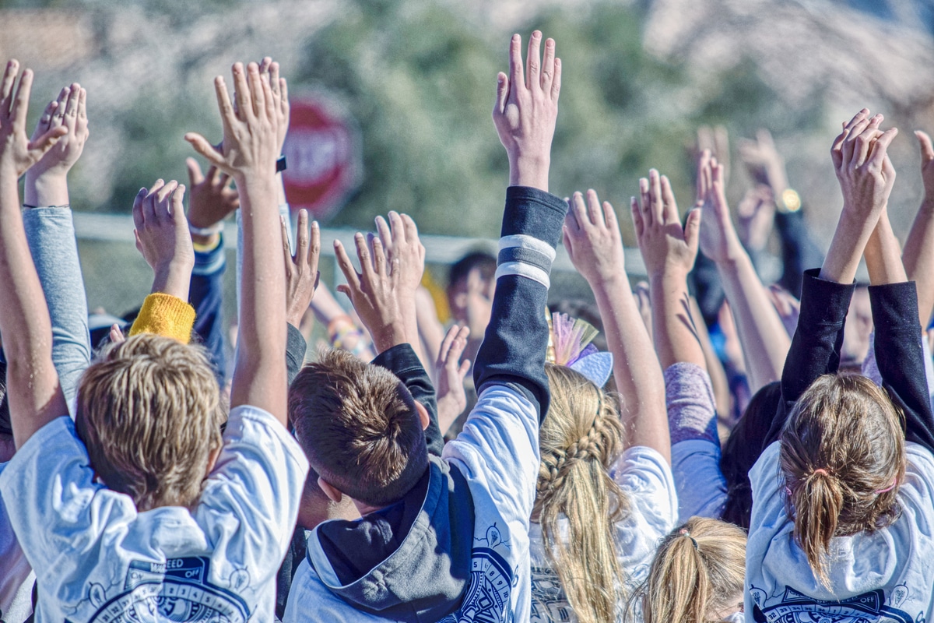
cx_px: 467
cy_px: 312
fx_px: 11674
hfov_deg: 4.6
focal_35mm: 450
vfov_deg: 3.1
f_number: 7.1
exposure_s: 1/1600
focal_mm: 300
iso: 400
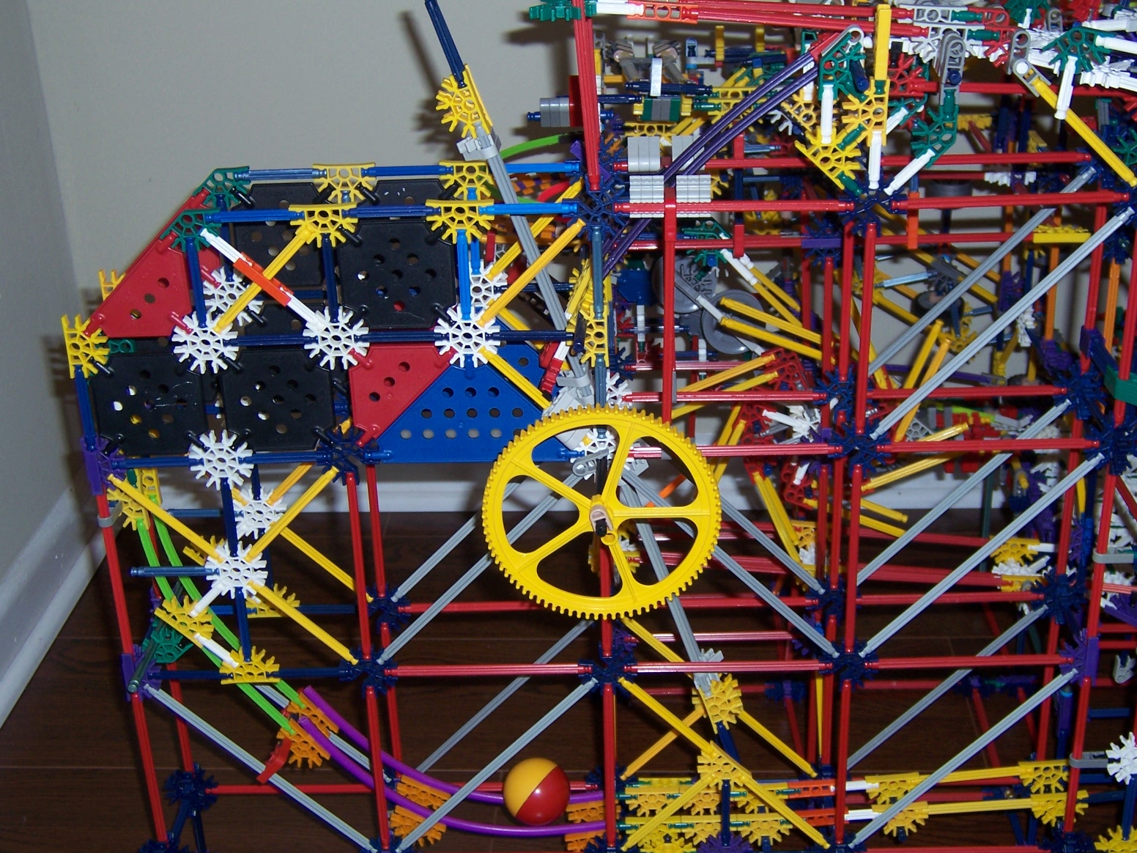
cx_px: 568
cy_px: 426
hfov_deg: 38.9
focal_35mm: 49
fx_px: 1609
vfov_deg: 29.7
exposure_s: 1/60
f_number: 3.4
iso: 80
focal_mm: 8.2
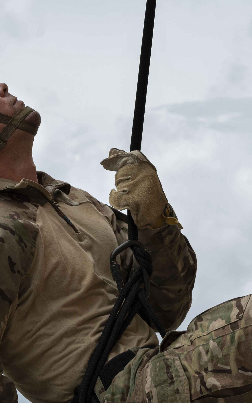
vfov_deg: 11.8
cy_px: 325
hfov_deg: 7.4
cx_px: 131
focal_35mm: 177
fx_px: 1945
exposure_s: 1/400
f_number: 9
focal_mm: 70
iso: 100
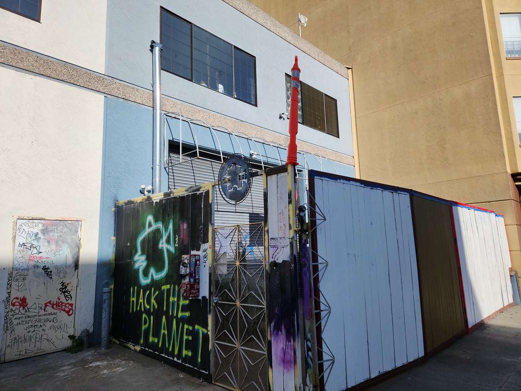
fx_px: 346
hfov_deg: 73.9
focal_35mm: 23
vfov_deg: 58.9
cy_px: 196
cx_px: 260
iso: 20
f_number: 1.8
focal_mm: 5.4
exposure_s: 1/2111
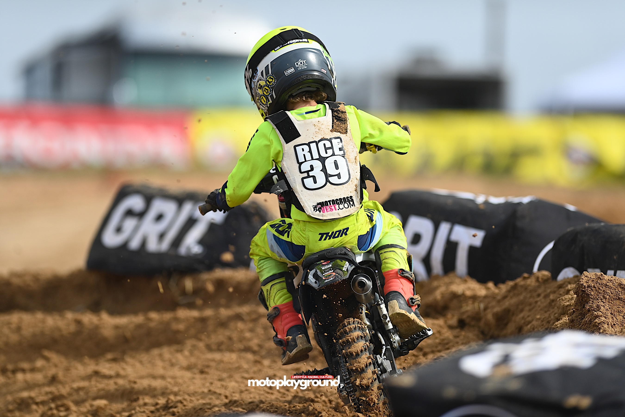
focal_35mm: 300
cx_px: 312
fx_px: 5208
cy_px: 208
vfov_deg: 4.6
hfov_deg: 6.9
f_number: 2.8
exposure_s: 1/8000
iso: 400
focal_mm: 300
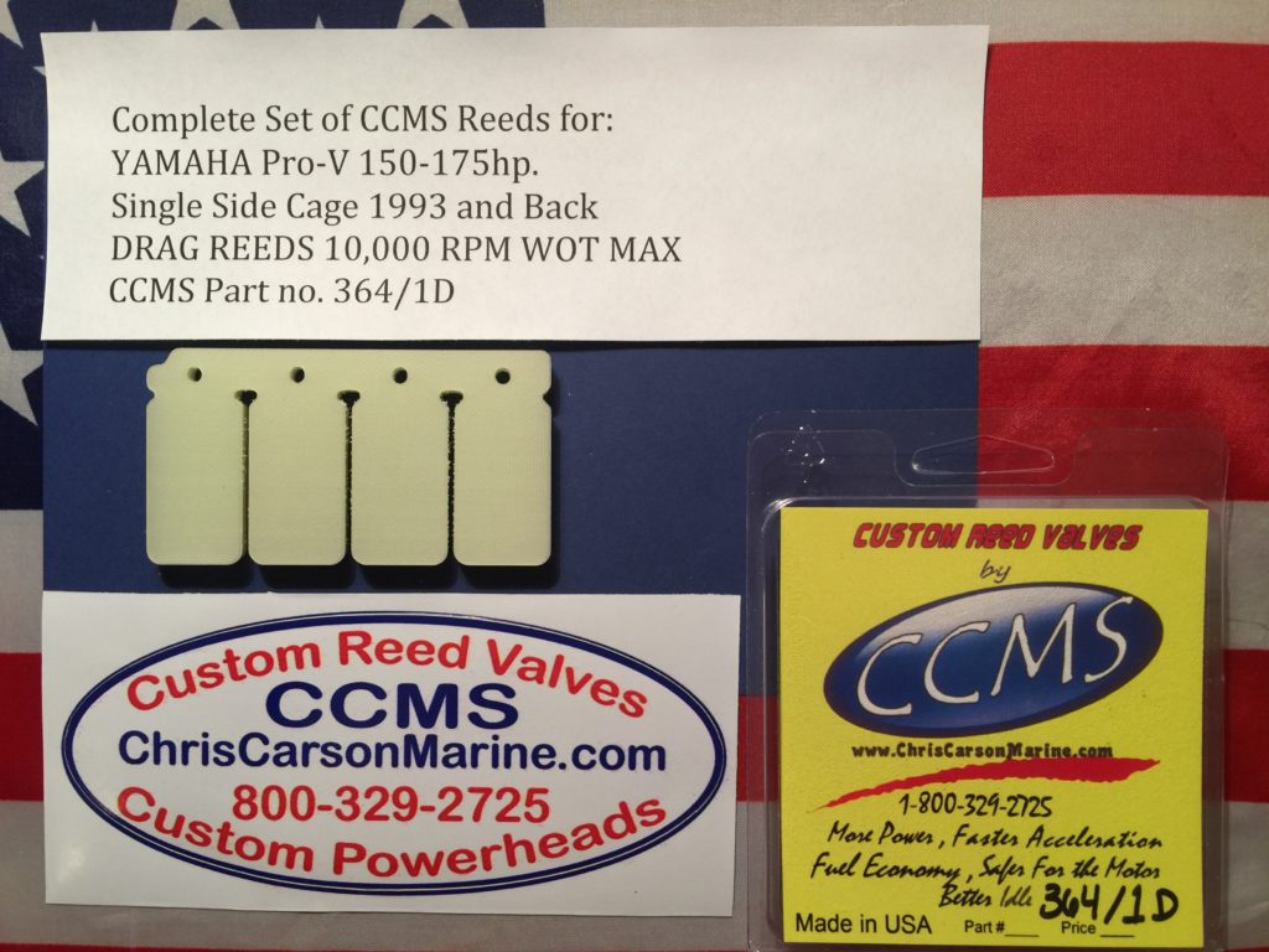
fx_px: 1063
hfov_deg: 61.7
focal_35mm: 29
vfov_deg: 48.2
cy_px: 476
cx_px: 634
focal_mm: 4.15
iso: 32
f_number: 2.2
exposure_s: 1/15
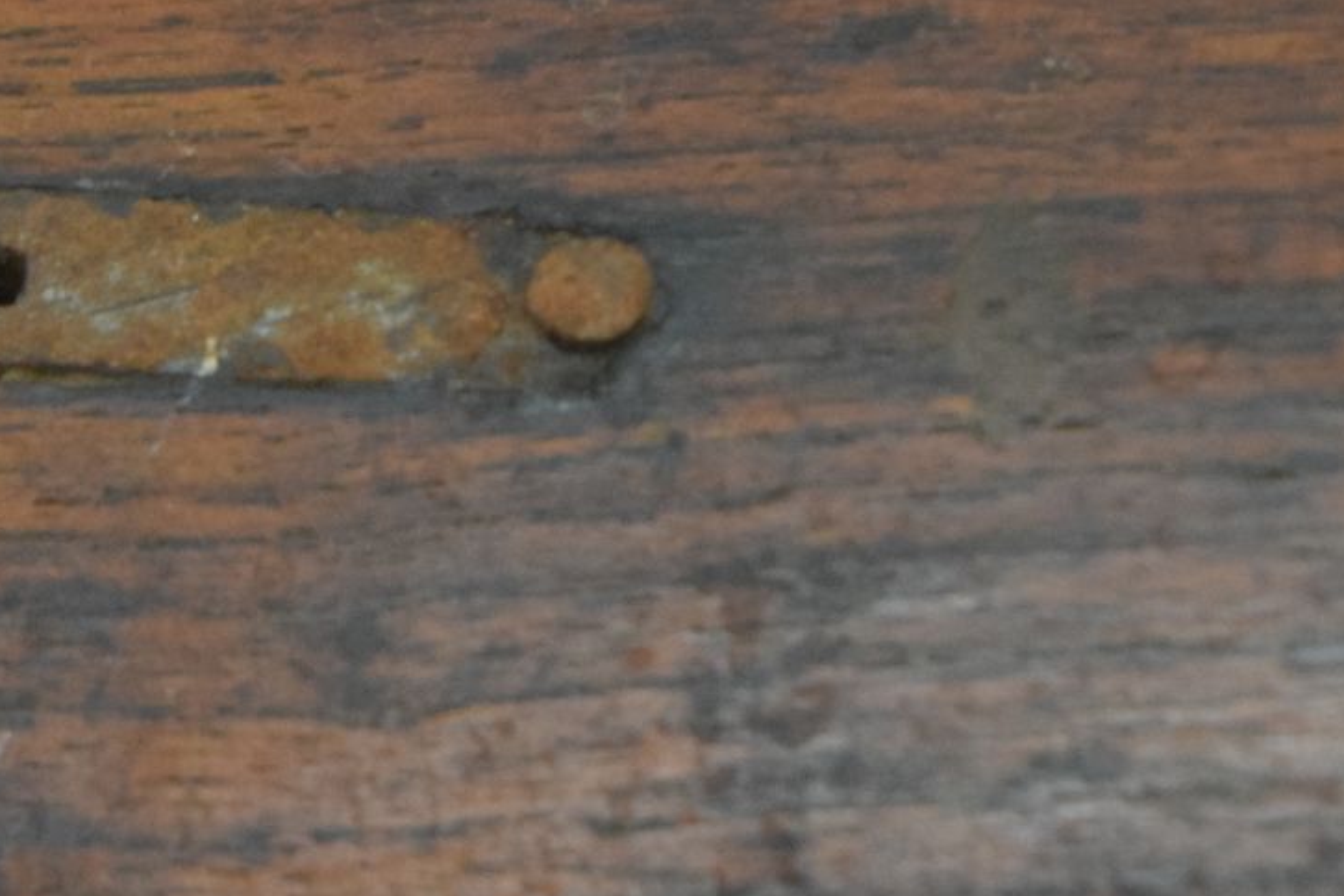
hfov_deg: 8.9
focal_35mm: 227
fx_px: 8488
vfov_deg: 6.0
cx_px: -291
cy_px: 45
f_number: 8
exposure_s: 1/125
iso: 3200
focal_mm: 55
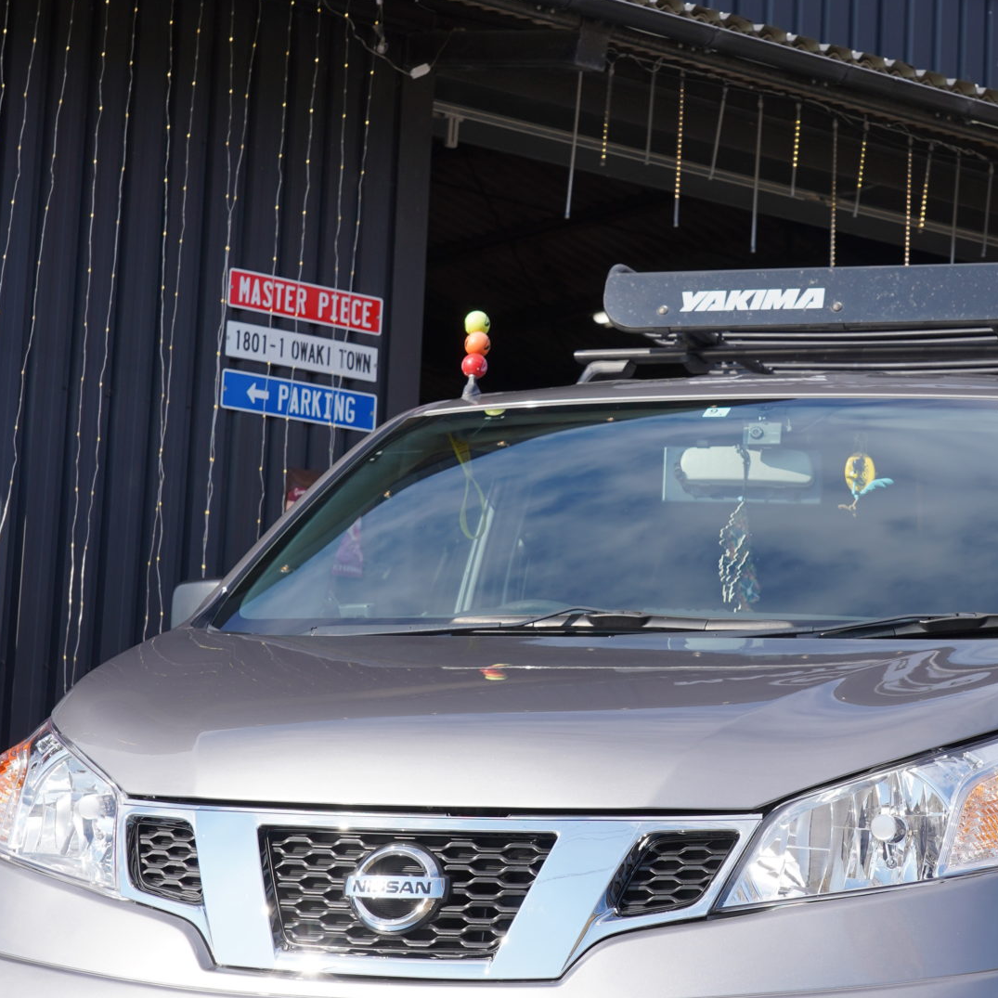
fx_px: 2838
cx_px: 665
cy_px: 508
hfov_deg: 19.9
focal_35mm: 87
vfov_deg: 19.9
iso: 100
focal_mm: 43
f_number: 8
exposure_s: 1/250
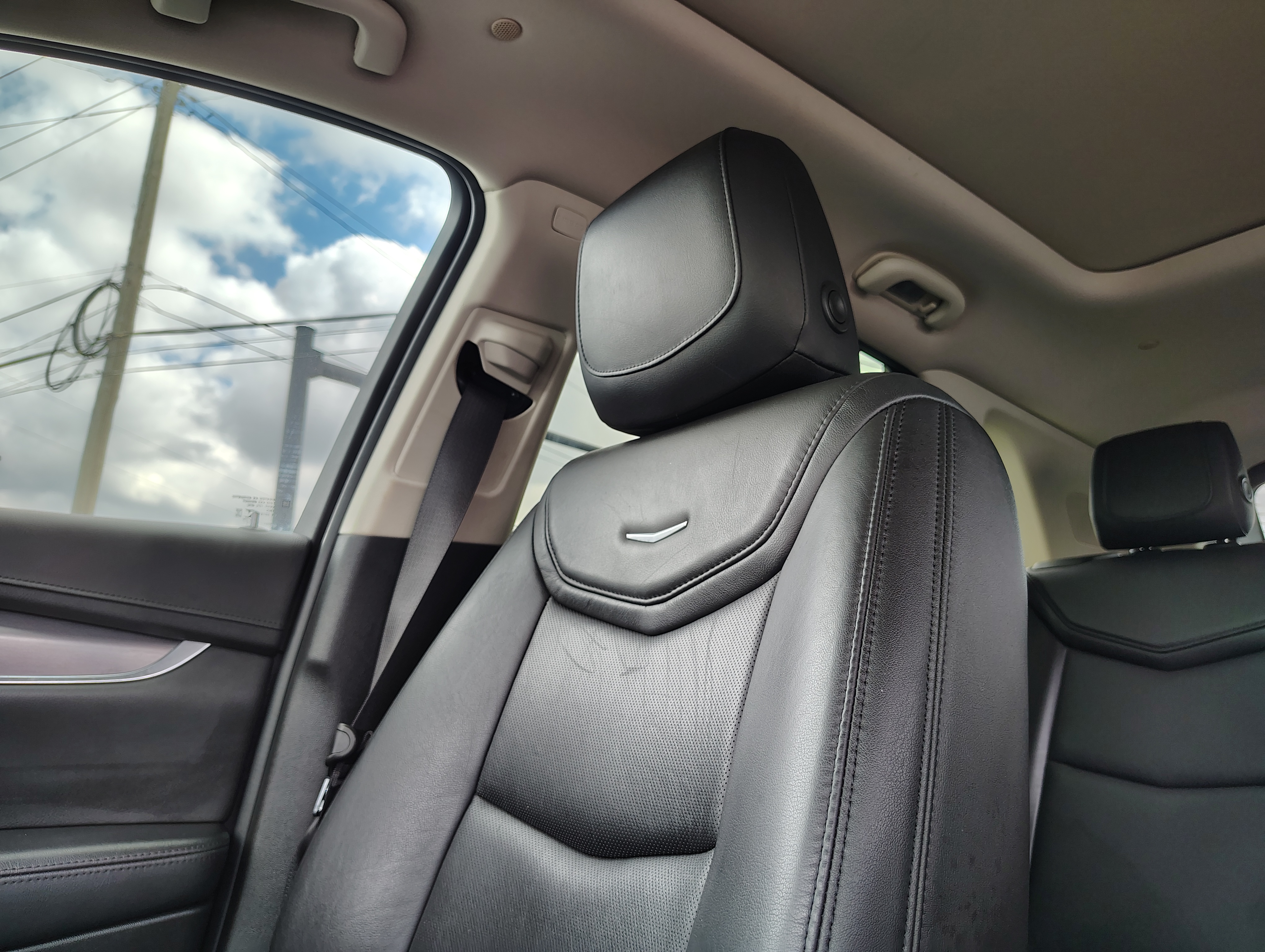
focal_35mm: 24
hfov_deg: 71.5
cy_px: 476
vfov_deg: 56.9
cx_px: 632
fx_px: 878
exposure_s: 1/120
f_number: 1.8
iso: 347
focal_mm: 5.56
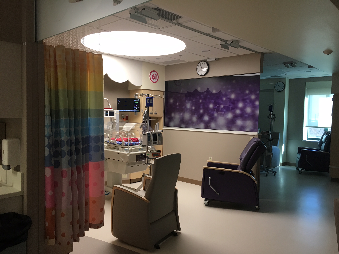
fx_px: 284
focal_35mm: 29
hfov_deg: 61.7
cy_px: 127
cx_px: 170
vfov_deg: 48.2
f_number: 2.2
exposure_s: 1/30
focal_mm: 4.15
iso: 50
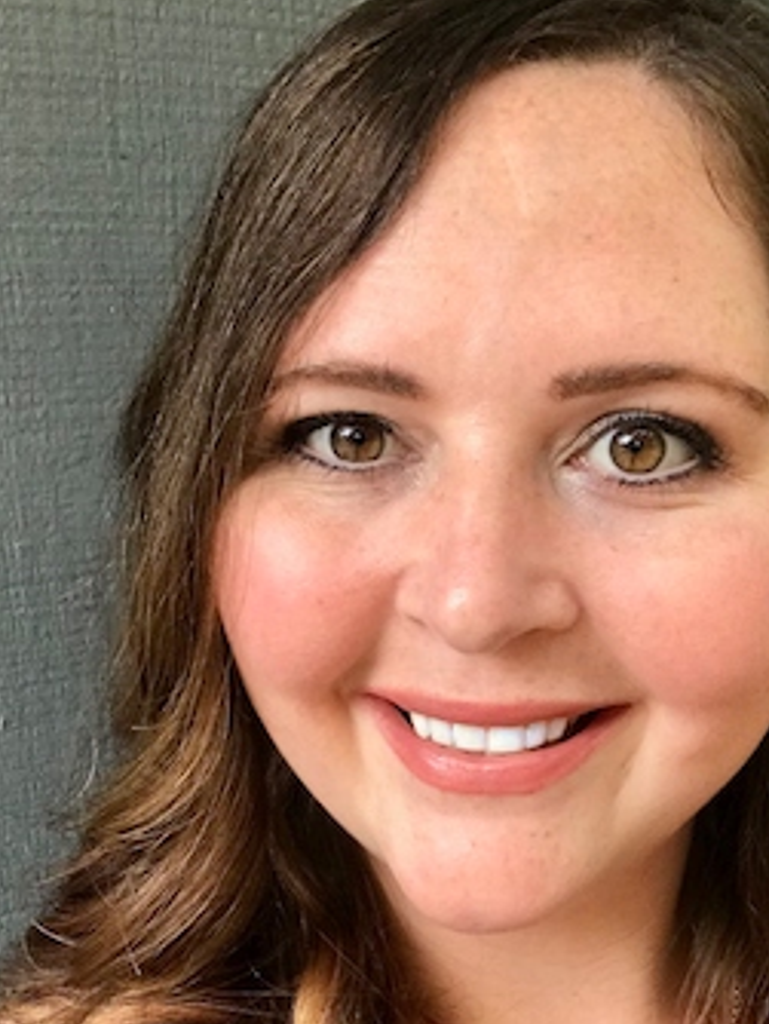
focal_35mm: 51
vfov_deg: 37.1
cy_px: 687
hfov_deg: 28.4
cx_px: 502
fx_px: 1509
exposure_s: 1/40
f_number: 2.2
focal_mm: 2.87
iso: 25
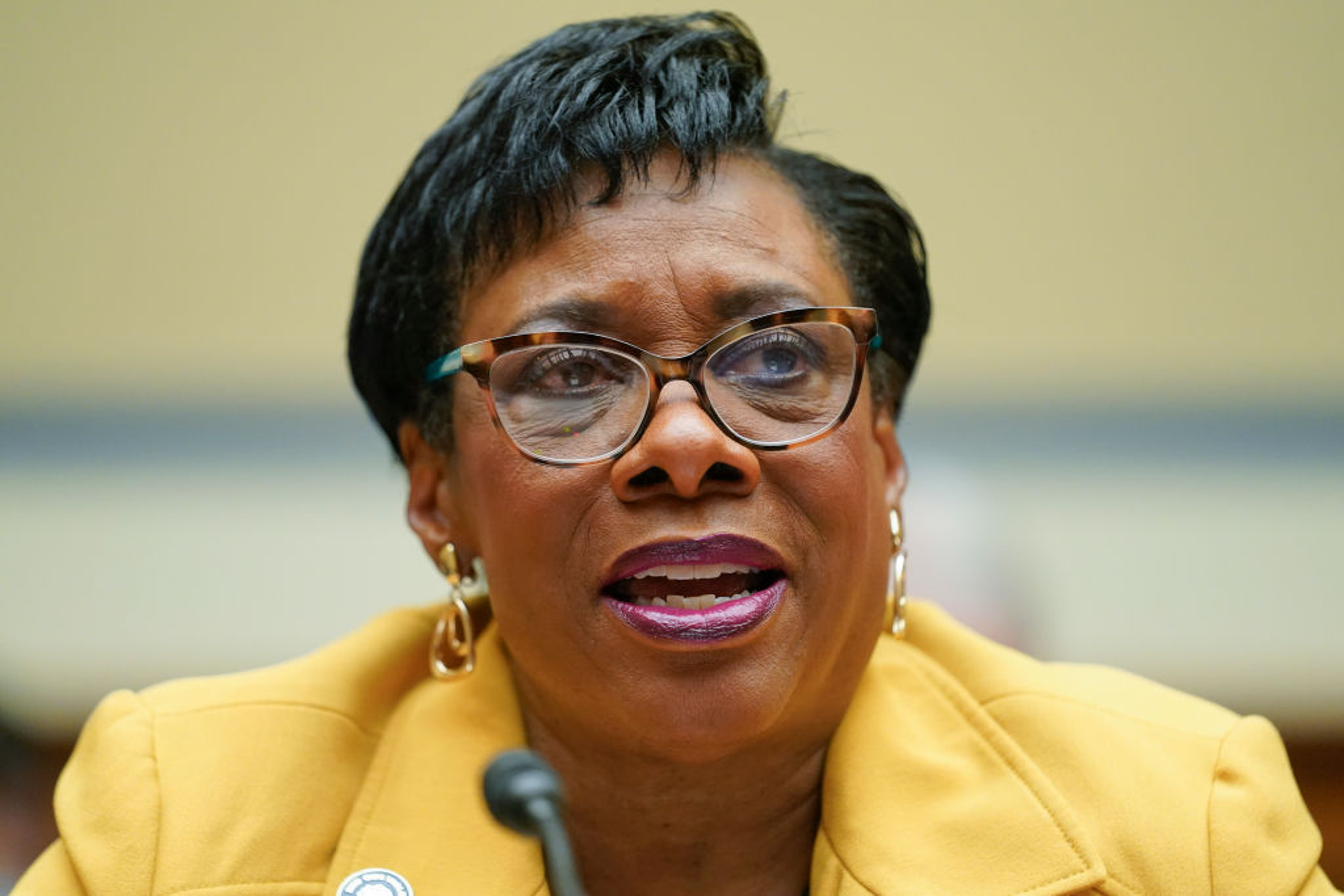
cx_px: 672
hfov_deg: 10.3
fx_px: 7467
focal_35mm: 200
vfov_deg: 6.9
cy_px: 448
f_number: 2.8
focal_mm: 200
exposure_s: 1/640
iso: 4000
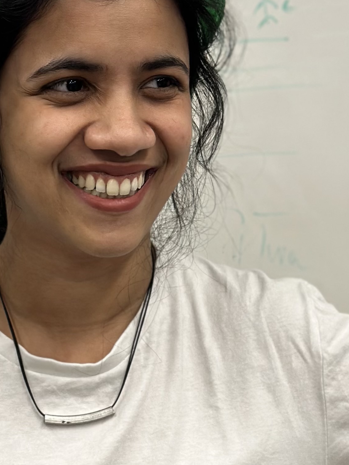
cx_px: 147
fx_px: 1721
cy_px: 293
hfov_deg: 11.6
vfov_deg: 15.4
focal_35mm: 128
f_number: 1.78
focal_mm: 6.86
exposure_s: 1/100
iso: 125
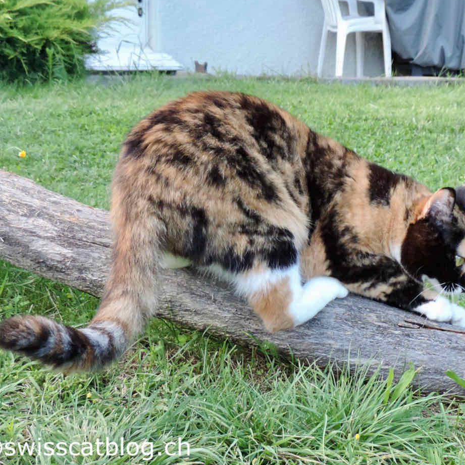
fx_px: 654
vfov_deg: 39.2
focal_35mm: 43
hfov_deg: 38.9
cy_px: 227
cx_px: 291
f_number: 3.3
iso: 400
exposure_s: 1/250
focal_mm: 6.2
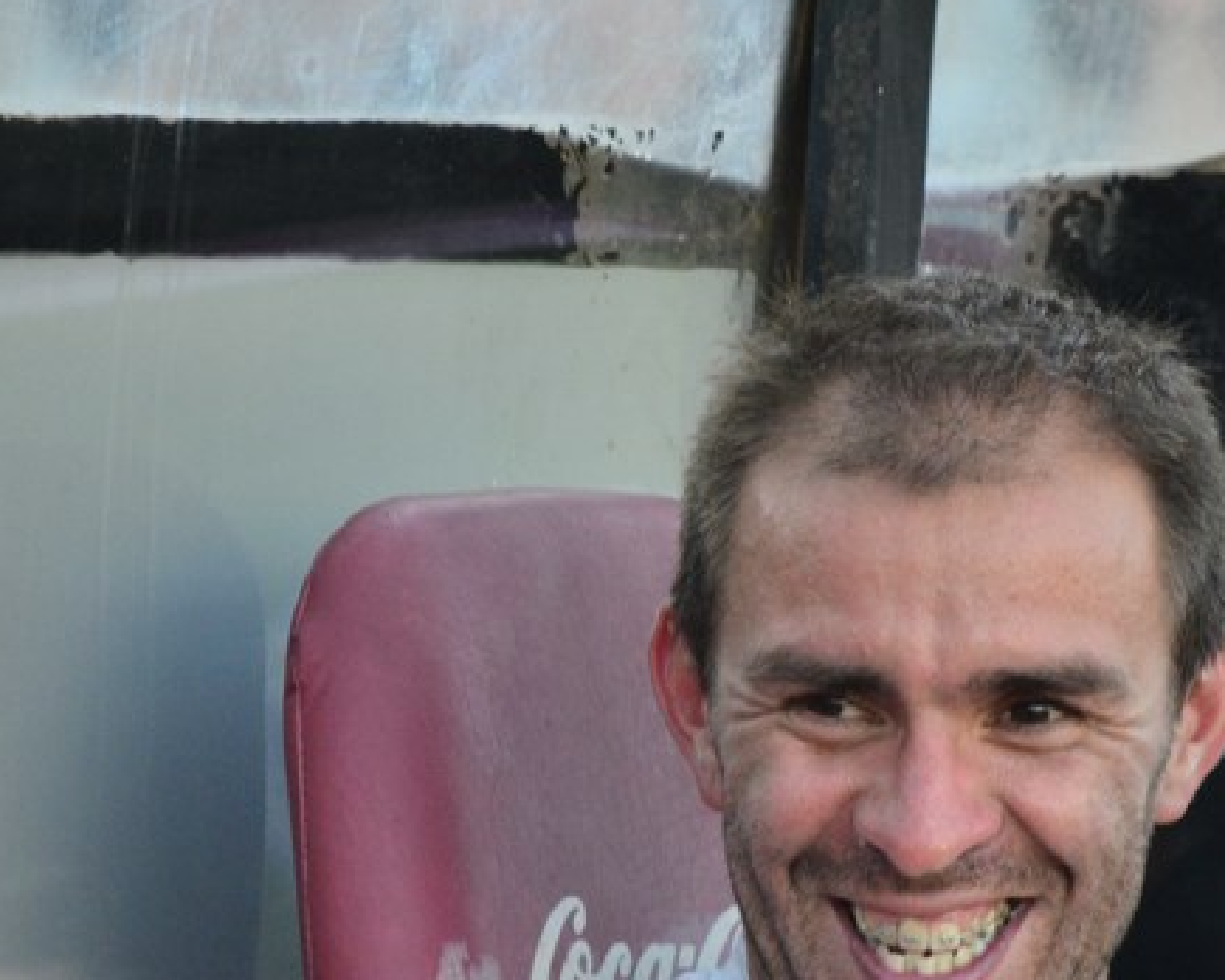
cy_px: 738
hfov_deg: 2.2
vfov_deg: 1.8
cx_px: 881
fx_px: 31578
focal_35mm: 871
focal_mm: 300
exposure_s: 1/250
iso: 1600
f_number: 5.6
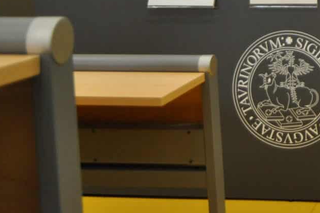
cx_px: 510
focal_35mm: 123
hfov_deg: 15.2
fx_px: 1089
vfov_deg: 10.7
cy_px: -125
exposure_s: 1/30
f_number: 4
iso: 800
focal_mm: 25
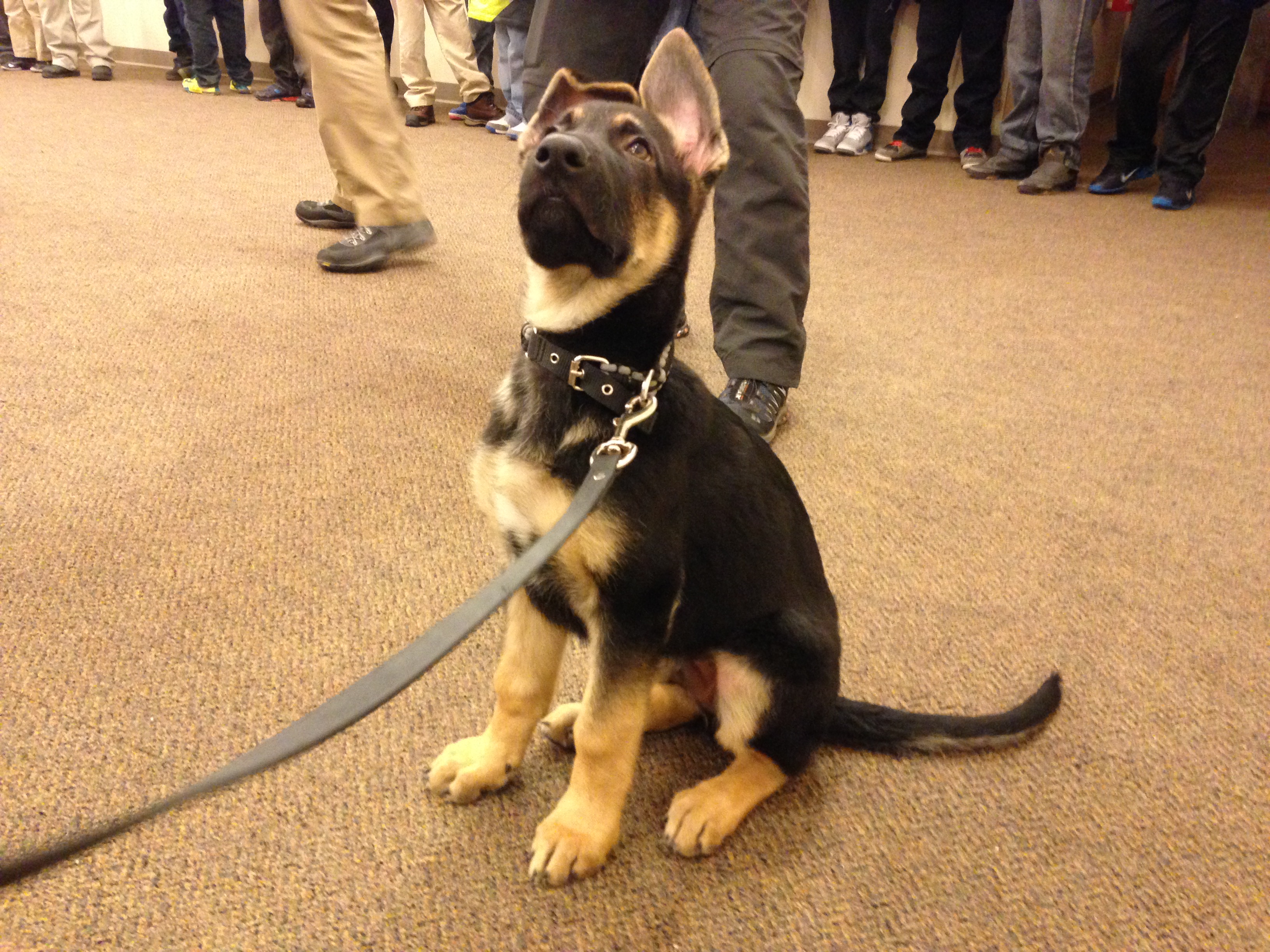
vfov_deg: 42.9
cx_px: 635
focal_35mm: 33
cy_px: 476
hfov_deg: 55.4
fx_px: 1211
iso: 400
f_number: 2.4
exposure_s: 1/15
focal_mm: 4.12
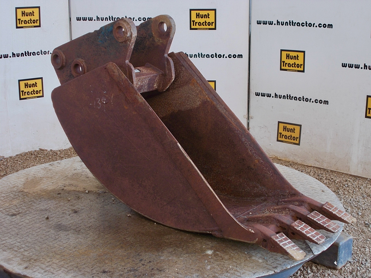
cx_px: 186
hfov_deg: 33.2
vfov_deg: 25.2
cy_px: 139
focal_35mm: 58
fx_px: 622
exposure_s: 1/40
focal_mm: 10.3
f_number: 4.9
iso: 80
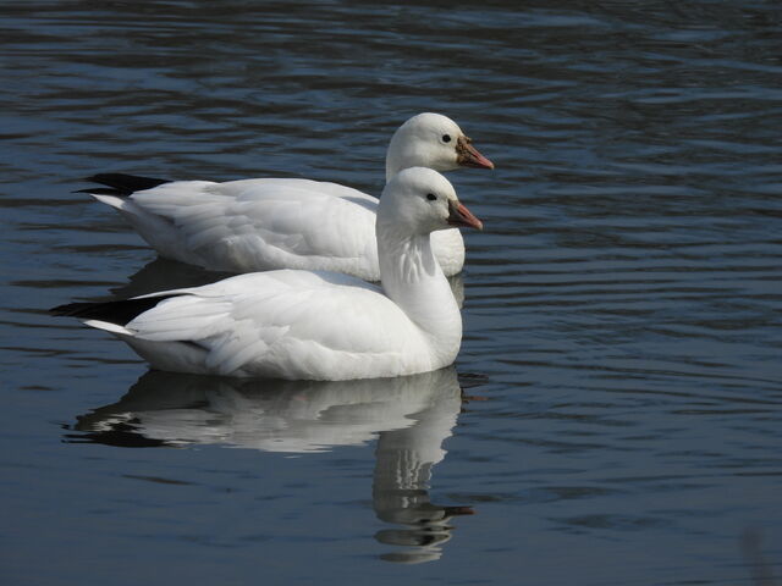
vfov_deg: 2.5
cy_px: 293
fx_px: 13554
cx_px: 391
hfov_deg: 3.3
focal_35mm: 600
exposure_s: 1/1250
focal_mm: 107
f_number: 5
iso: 100
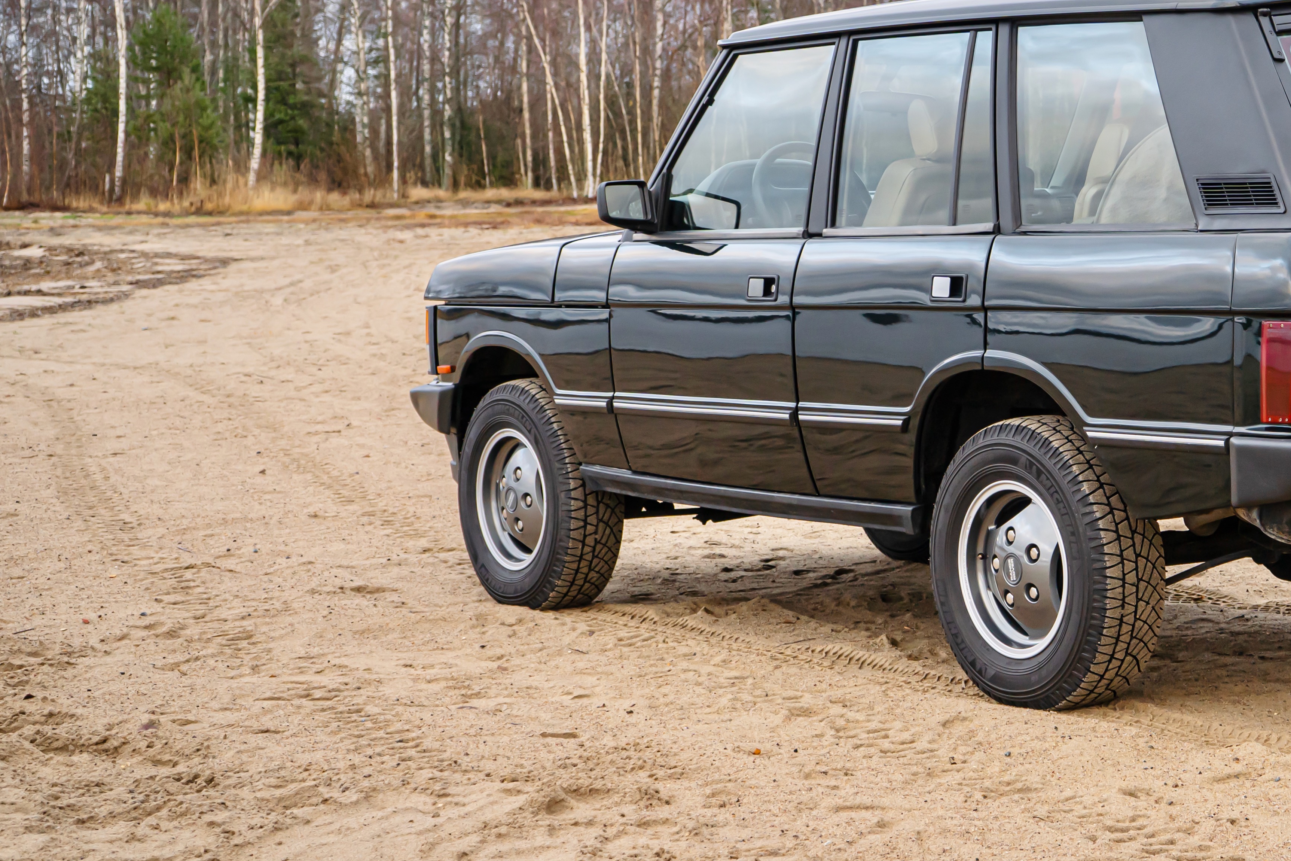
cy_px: 311
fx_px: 2869
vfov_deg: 17.0
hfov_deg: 24.8
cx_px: 1115
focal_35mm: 80
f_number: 5.6
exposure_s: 1/200
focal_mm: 46
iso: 500
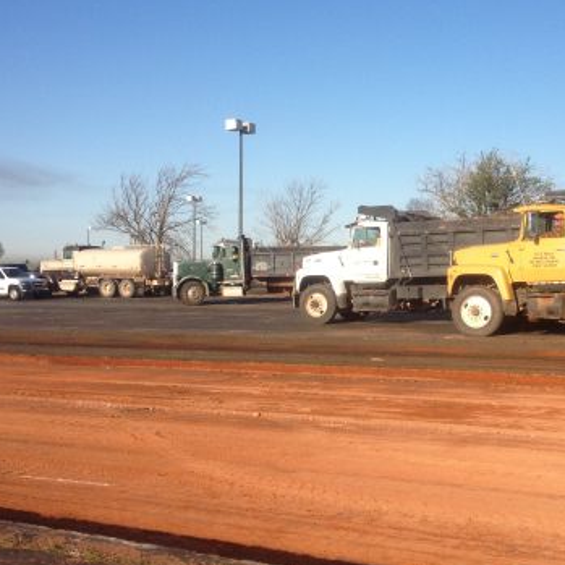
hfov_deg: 30.9
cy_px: 266
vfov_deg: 31.1
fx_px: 1016
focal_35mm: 55
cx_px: 372
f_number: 2.4
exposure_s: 1/1534
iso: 50
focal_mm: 4.28
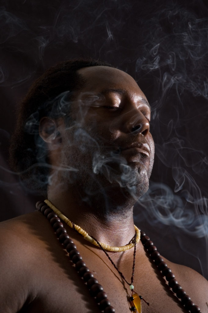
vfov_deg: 27.0
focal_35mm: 75
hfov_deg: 18.2
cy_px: 156
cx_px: 104
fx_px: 651
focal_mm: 50
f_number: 5.6
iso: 200
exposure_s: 1/45
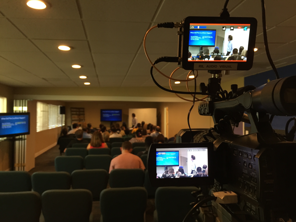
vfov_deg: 48.2
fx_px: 248
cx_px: 148
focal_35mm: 29
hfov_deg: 61.7
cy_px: 111
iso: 100
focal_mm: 4.15
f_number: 2.2
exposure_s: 1/30
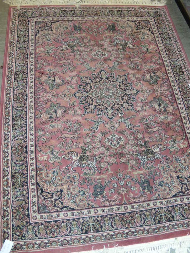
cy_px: 126
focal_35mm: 36
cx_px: 95
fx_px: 263
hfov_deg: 39.7
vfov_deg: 51.4
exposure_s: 1/30
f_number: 3.6
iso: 200
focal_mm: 6.4
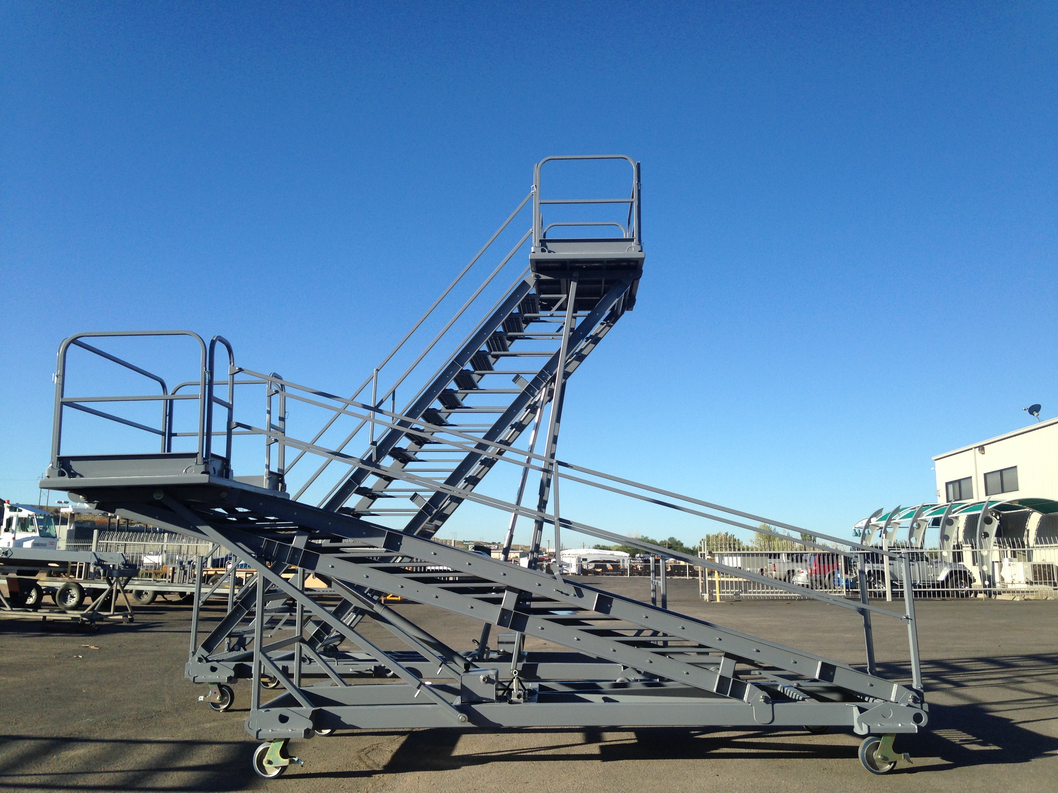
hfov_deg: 55.4
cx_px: 529
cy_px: 396
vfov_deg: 42.9
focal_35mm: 33
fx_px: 1009
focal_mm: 4.12
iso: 50
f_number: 2.4
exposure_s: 1/1355
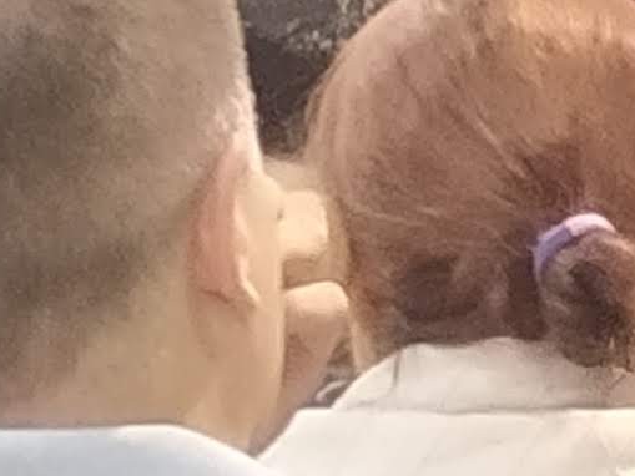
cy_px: -749
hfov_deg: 10.3
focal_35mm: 190
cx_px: 646
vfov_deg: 7.2
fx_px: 3486
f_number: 1.9
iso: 800
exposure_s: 1/17
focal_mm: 3.94
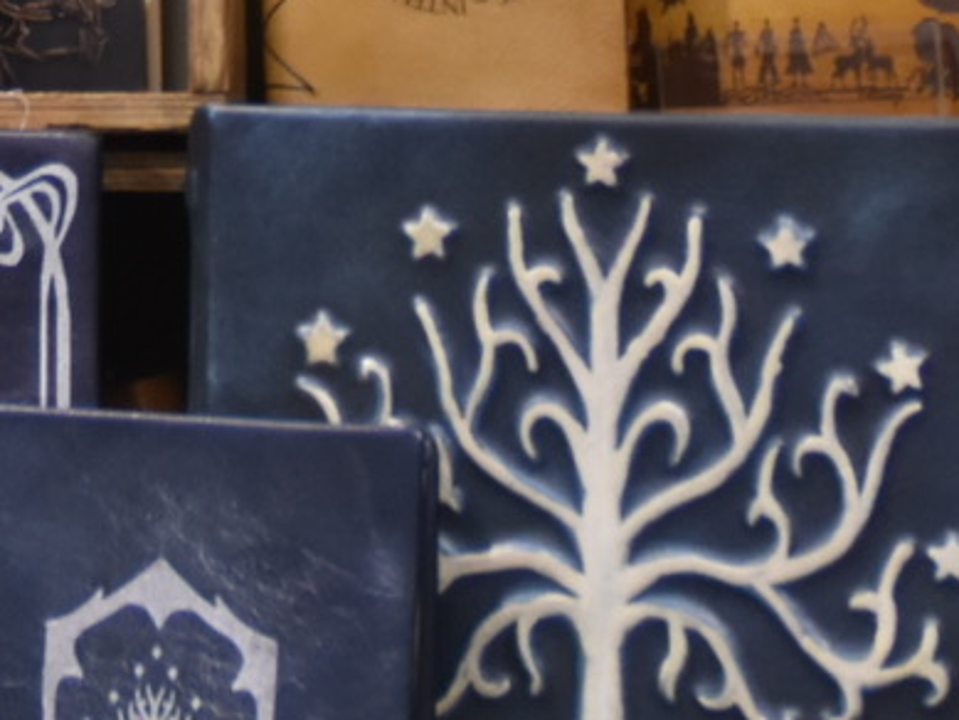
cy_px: -822
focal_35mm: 205
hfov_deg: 9.5
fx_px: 5681
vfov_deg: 7.0
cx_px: -235
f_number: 3.8
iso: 800
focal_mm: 24
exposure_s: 1/6
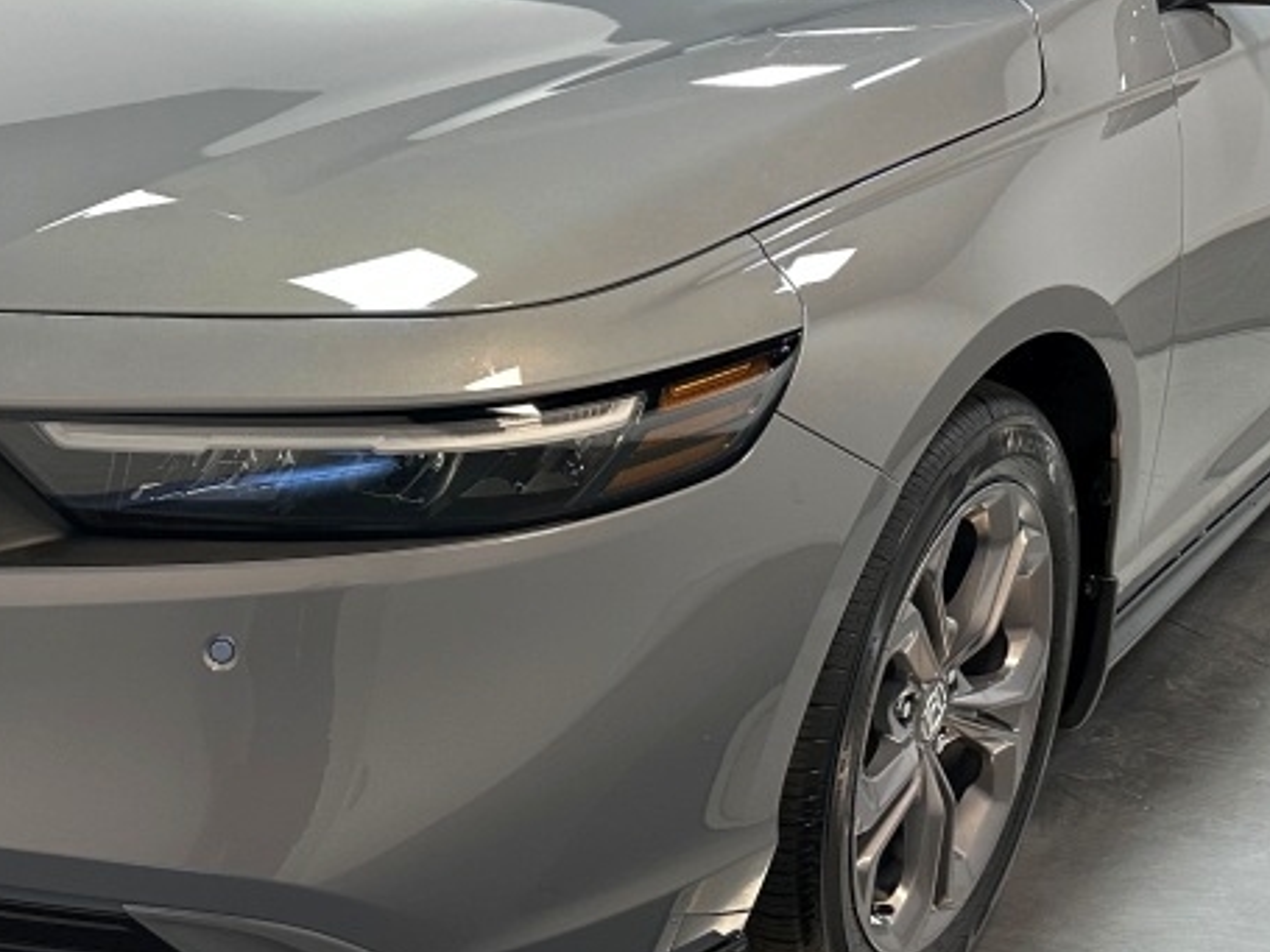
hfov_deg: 35.2
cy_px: 385
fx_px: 1981
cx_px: 408
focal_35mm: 54
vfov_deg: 27.0
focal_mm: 6.86
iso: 320
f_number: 1.78
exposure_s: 1/60
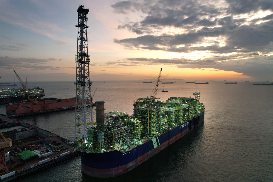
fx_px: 167
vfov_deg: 57.2
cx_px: 136
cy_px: 91
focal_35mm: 22
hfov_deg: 78.6
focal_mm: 8.38
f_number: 2.8
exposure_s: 1/40
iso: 100
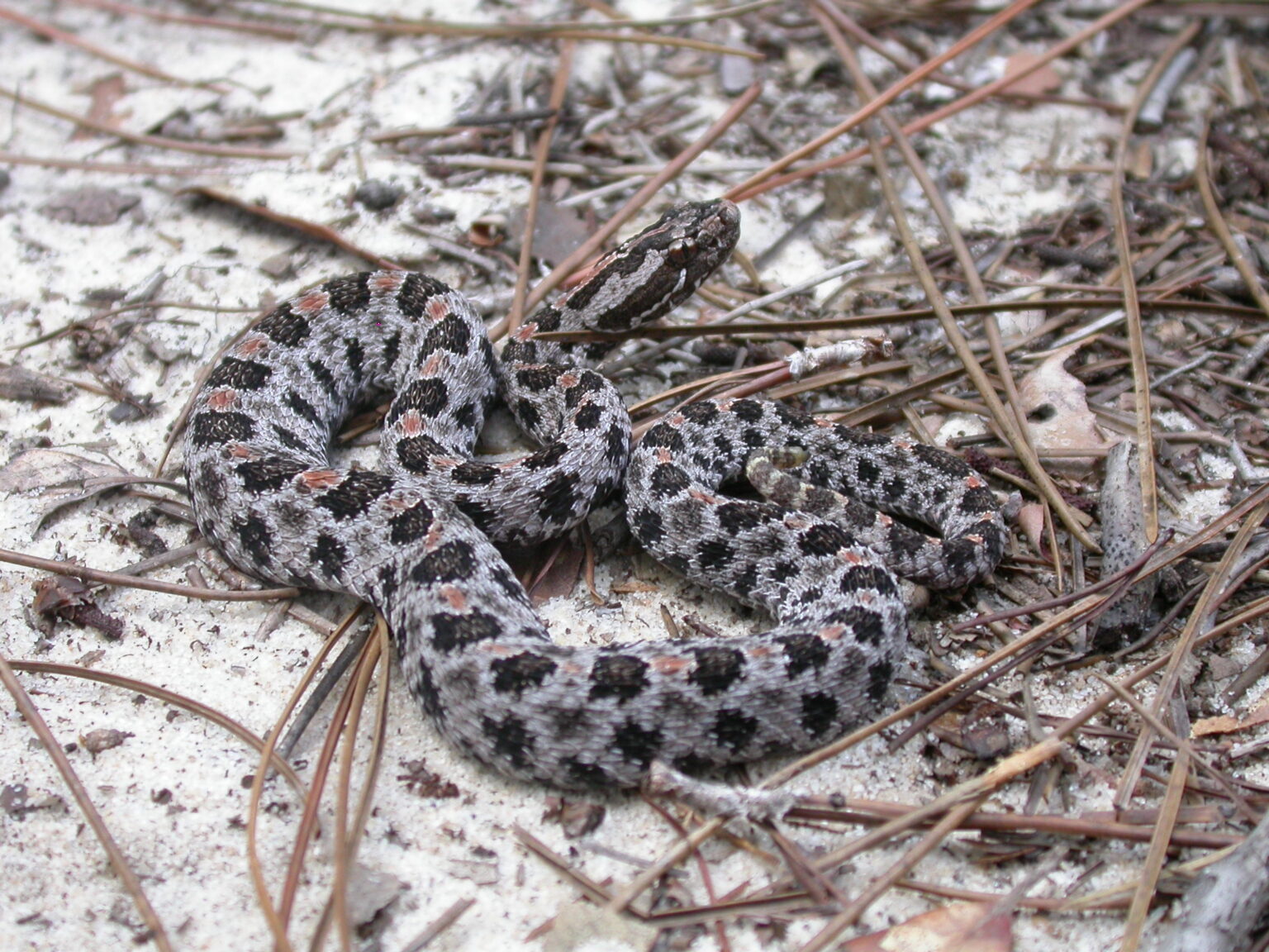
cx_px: 634
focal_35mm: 78
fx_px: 2859
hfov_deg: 25.0
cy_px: 476
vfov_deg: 18.9
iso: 100
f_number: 3.5
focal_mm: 16.2
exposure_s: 1/51.2
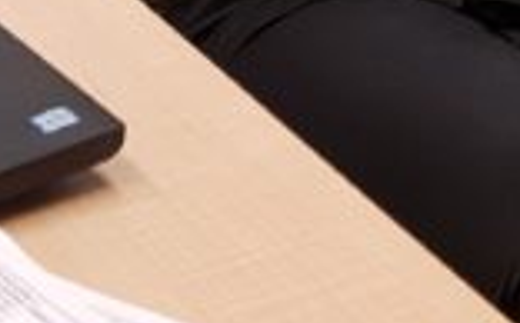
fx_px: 1925
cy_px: -579
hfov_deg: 15.3
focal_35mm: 136
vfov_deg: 8.4
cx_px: 420
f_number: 1.7
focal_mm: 4.2
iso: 100
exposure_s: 1/60
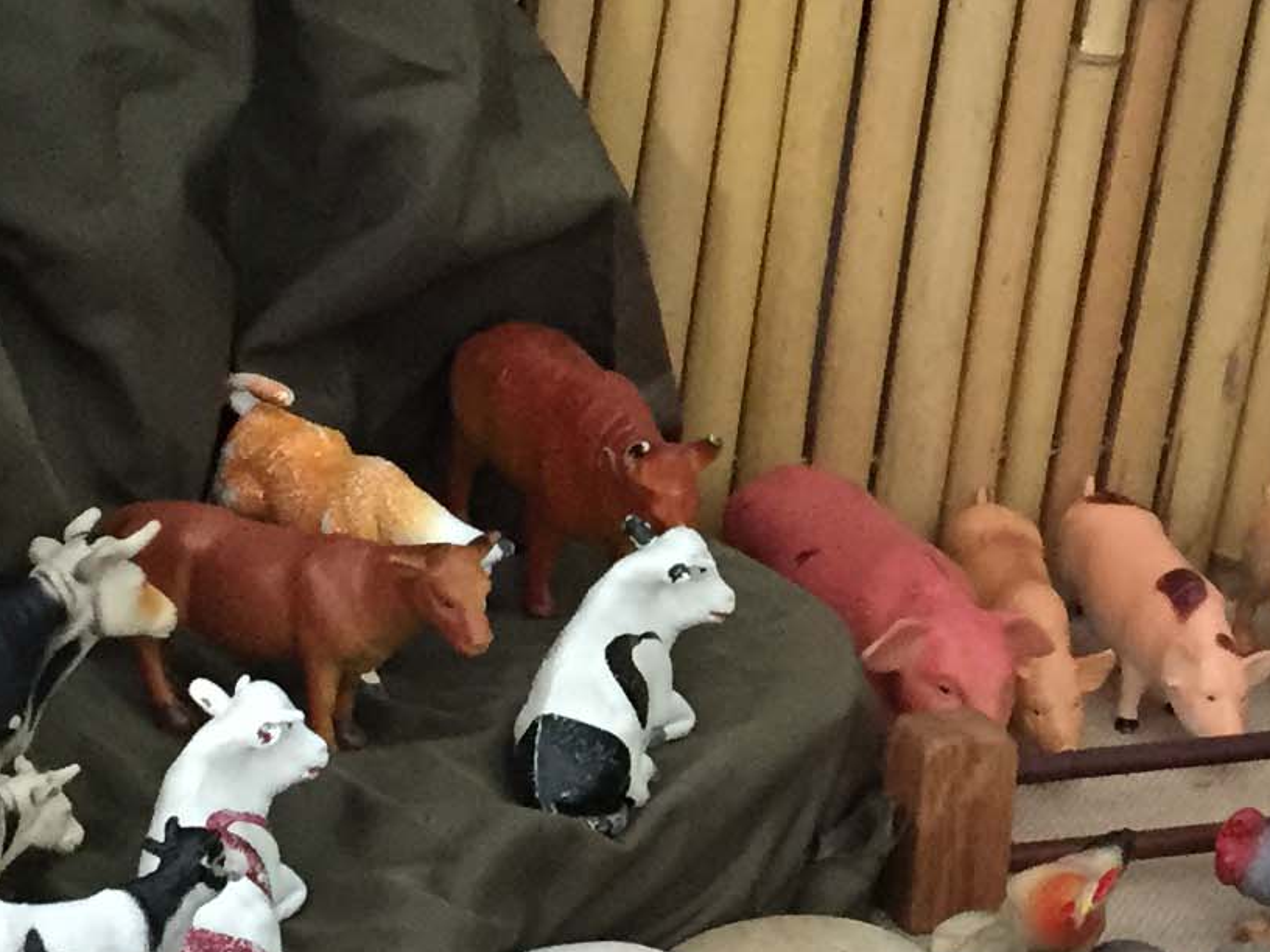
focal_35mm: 116
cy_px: 633
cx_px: 1136
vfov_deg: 12.8
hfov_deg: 16.7
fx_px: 4256
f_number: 2.2
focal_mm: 4.15
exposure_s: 1/15
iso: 500
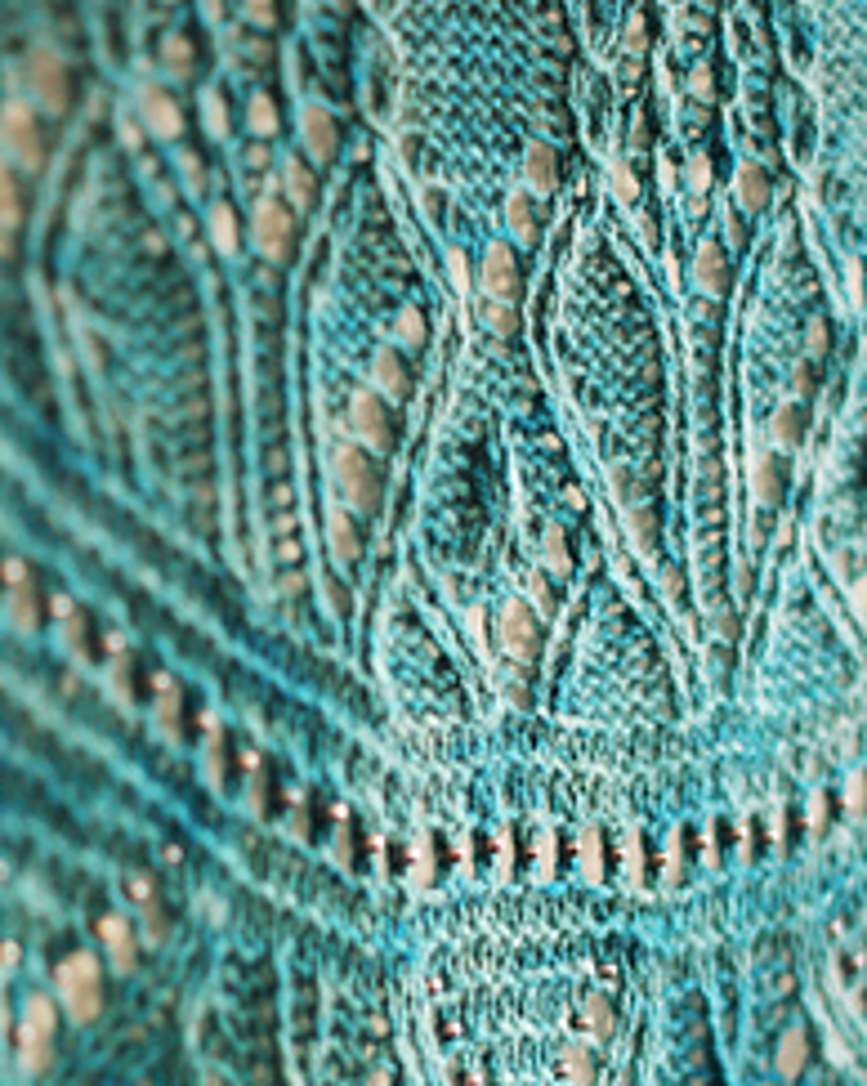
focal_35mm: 145
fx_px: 4657
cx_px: 588
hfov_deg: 10.6
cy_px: 894
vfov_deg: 13.2
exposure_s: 1/80
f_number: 2
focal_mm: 50
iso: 320
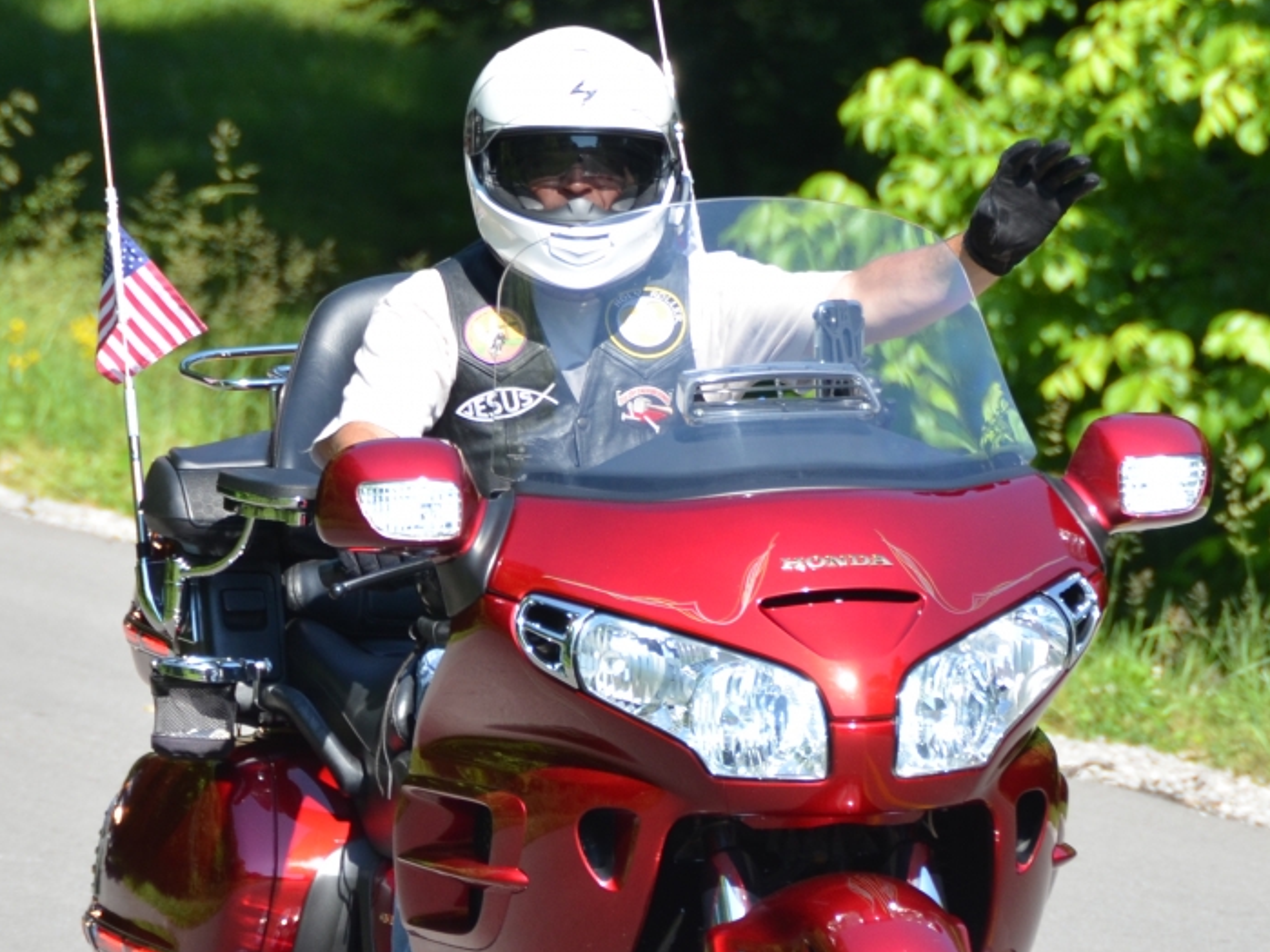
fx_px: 23110
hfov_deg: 3.1
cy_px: 383
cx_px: 634
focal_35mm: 630
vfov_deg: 2.4
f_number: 5.6
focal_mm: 170
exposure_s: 1/500
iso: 250
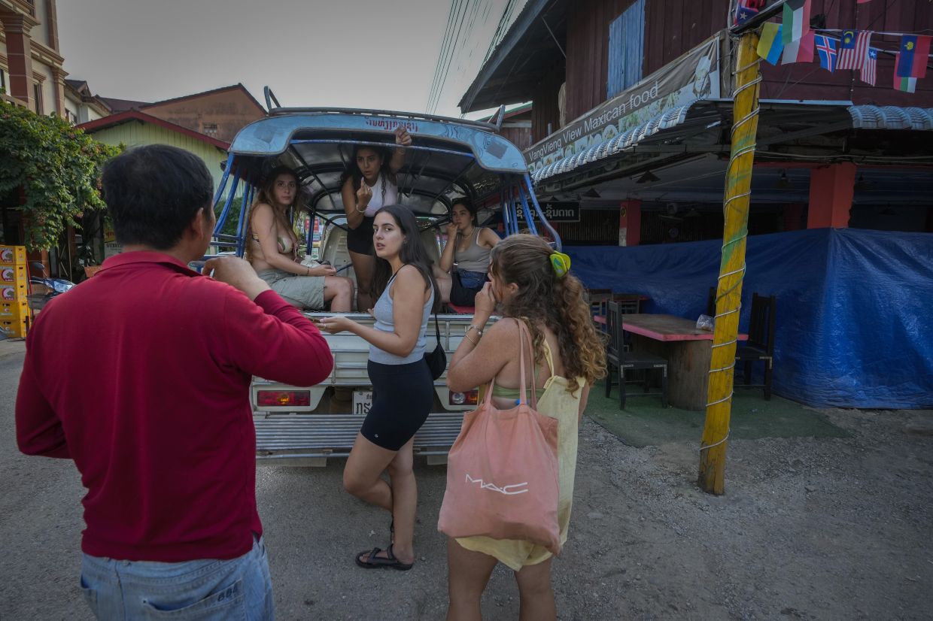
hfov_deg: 96.8
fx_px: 415
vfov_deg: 73.7
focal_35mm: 16
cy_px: 310
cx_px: 466
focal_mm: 16
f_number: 5
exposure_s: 1/250
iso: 640
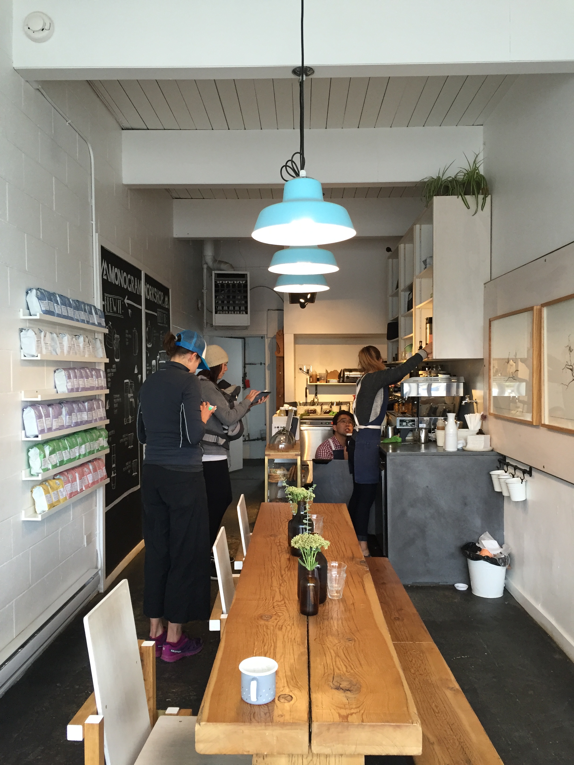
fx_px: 641
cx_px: 287
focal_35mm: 29
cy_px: 382
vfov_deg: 61.7
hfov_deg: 48.2
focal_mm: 4.15
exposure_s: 1/30
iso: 50
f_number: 2.2
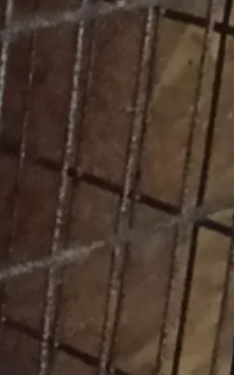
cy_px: 239
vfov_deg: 11.7
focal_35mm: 179
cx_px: -507
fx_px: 1828
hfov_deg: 6.6
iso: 5000
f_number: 1.8
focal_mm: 3.98
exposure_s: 1/10
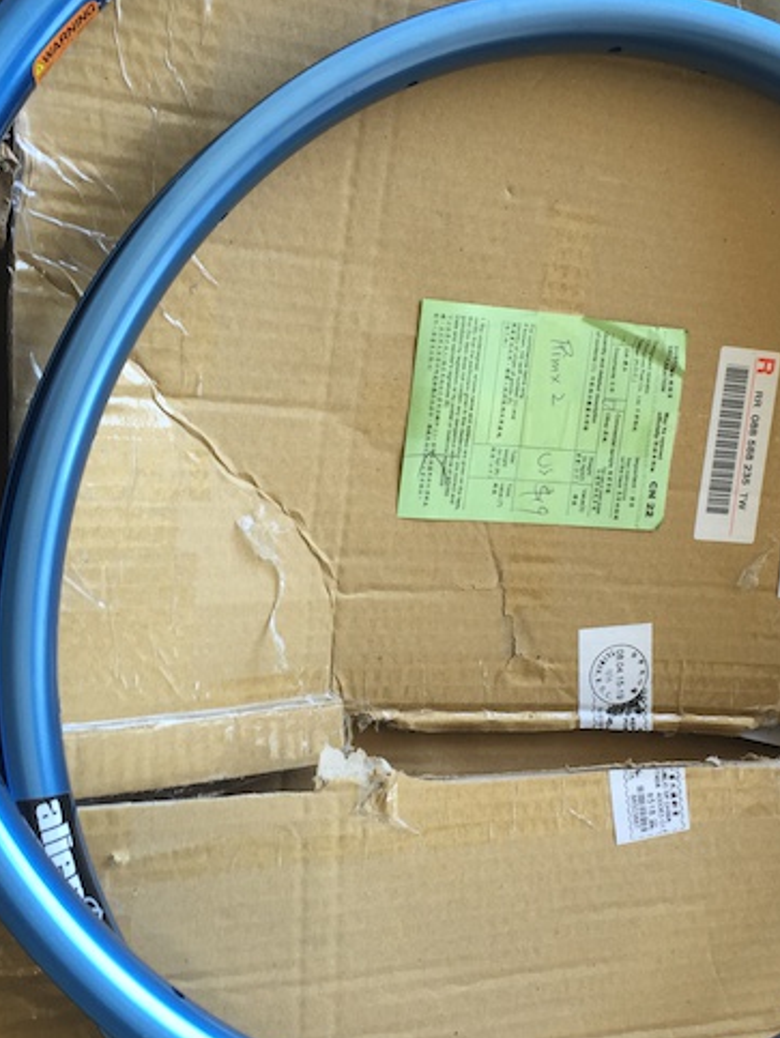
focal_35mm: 48
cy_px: 509
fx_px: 1440
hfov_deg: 30.2
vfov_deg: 39.6
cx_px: 492
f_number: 2.2
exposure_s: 1/60
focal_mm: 4.15
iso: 32
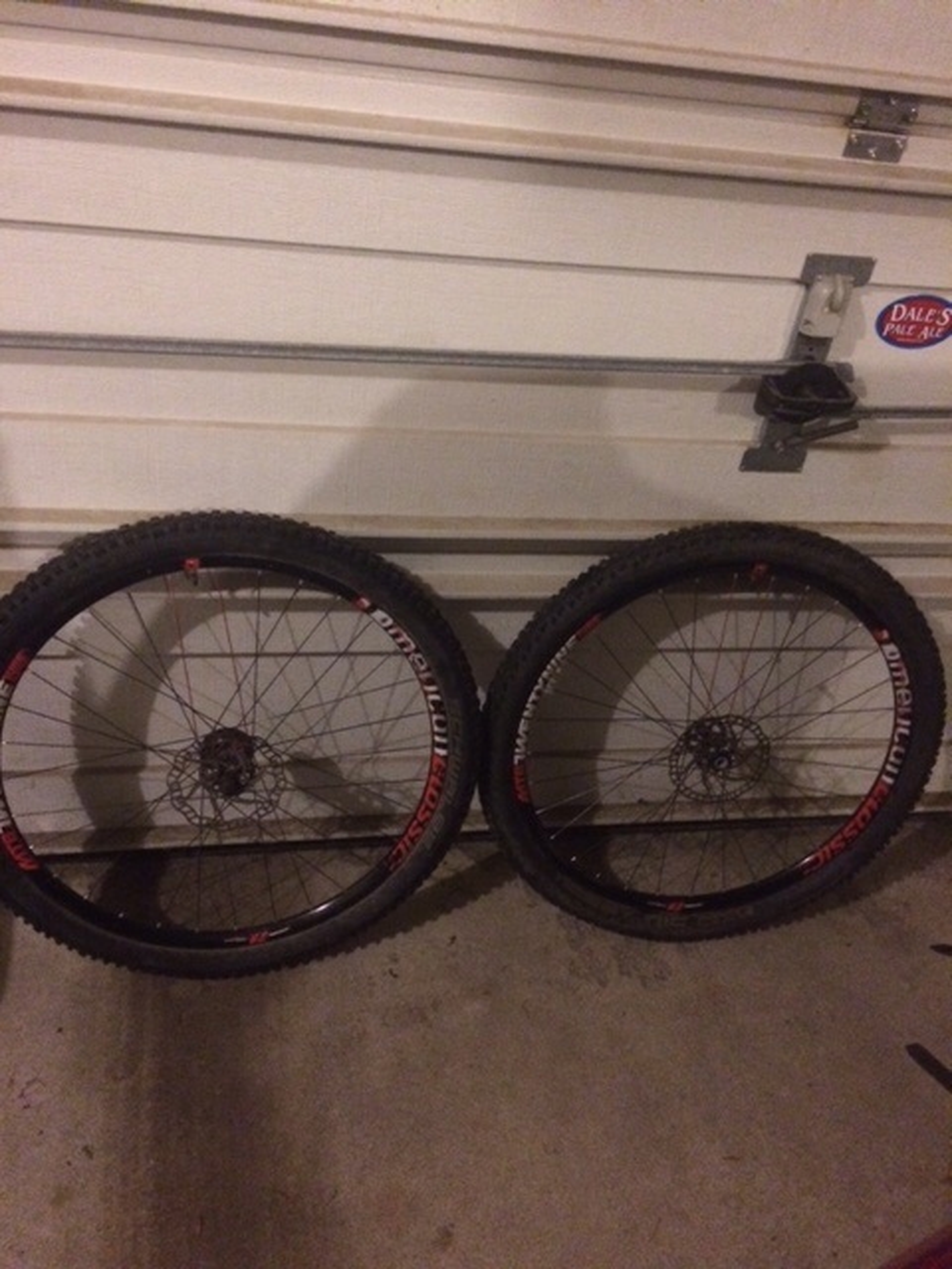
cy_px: 634
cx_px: 476
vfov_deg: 61.7
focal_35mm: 29
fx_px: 1063
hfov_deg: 48.2
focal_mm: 4.15
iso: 500
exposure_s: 1/15
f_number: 2.2
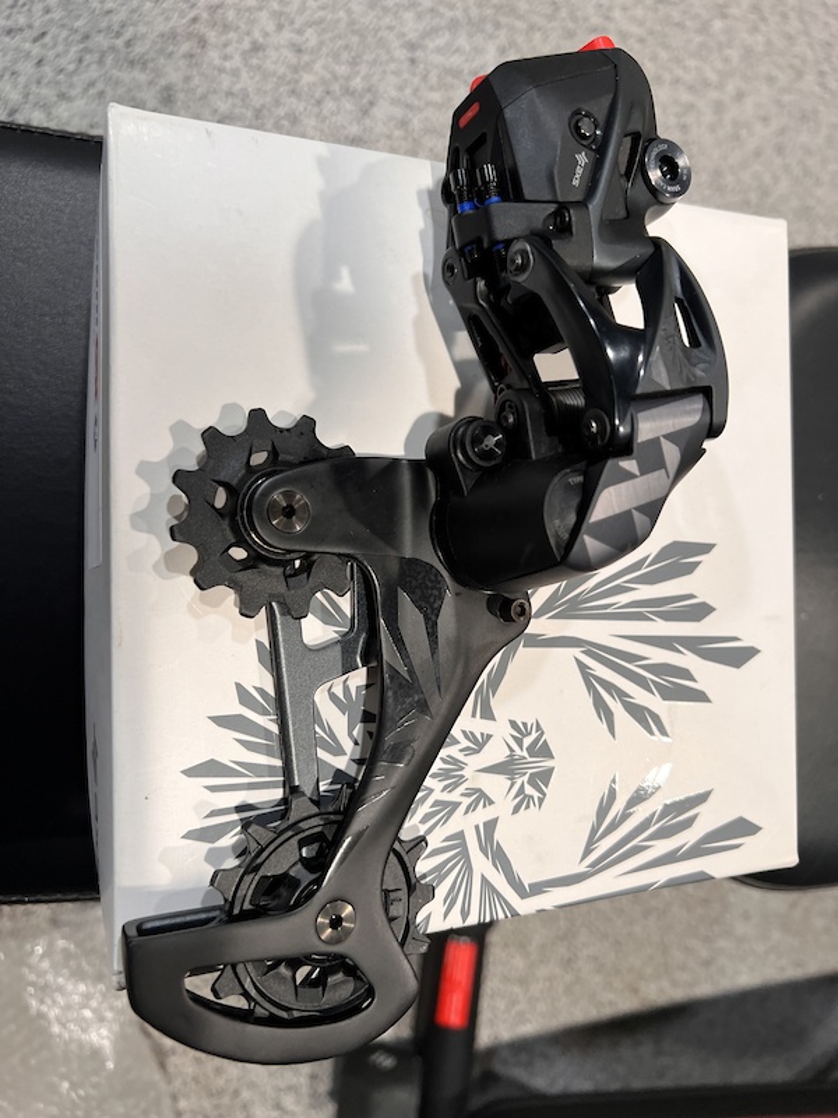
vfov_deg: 67.3
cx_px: 419
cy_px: 559
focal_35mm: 26
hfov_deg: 53.1
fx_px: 839
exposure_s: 1/120
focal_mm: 5.7
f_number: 1.5
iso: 100
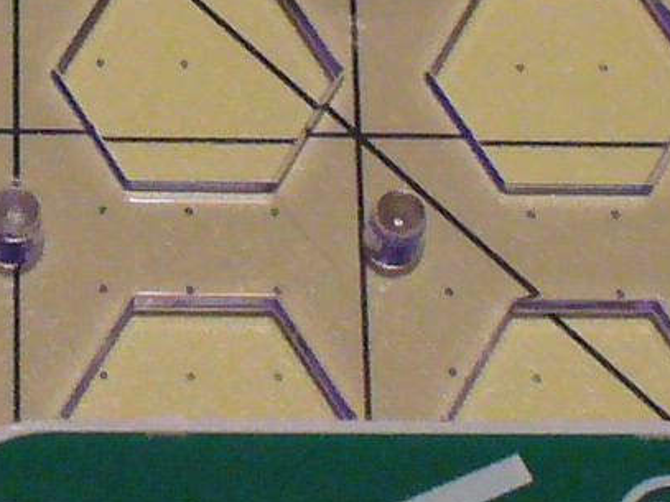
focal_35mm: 233
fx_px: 4508
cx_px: 69
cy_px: -148
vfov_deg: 6.3
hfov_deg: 8.5
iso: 200
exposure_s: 1/15
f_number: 2.8
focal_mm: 6.1
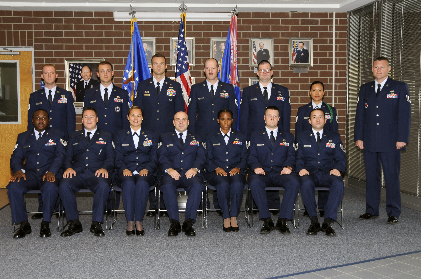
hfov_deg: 49.6
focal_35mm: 39
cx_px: 210
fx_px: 455
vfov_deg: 34.1
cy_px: 140
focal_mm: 26
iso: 200
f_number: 4.5
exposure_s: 1/60
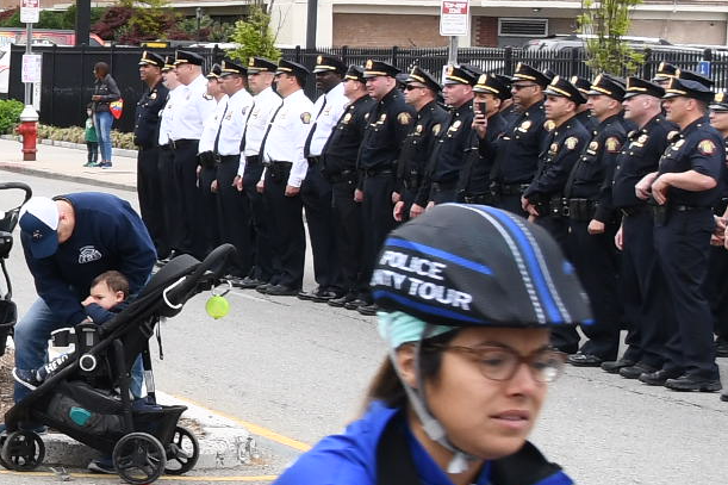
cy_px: 160
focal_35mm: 196
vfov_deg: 7.0
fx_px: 3962
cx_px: -748
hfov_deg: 9.7
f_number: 9
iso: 400
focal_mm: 29
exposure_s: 1/320
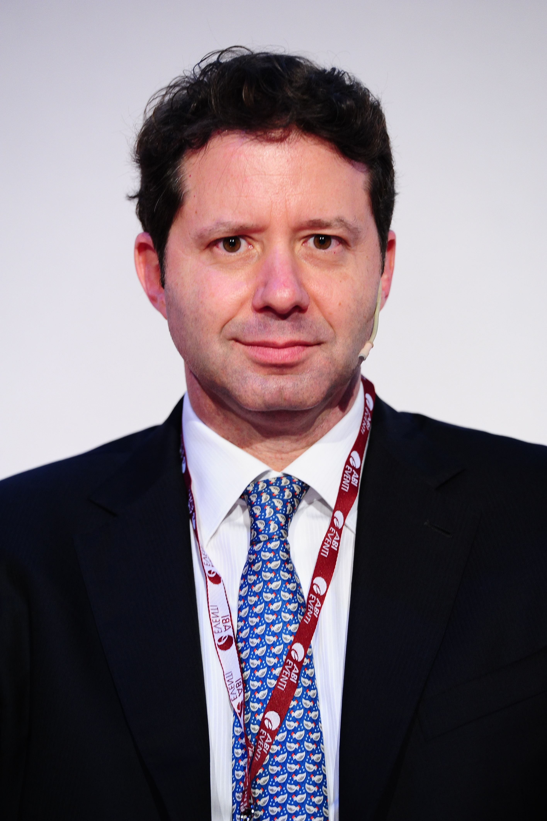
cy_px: 410
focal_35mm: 200
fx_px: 4564
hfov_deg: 6.9
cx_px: 274
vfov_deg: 10.3
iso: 2000
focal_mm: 200
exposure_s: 1/80
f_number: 4
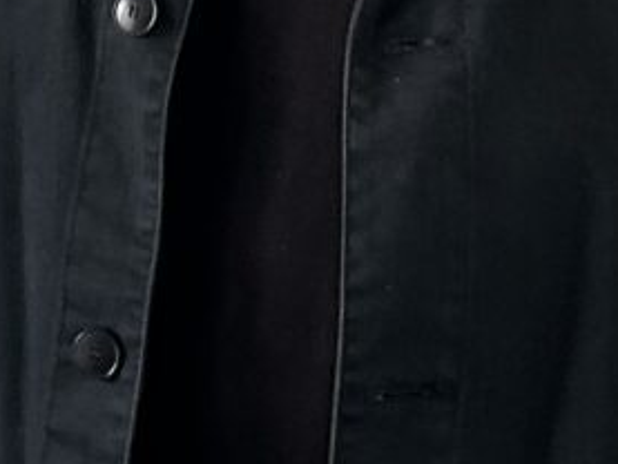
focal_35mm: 192
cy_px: -571
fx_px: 3429
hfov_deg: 10.3
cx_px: 292
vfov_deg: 7.3
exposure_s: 1/60
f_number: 1.5
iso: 64
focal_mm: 5.7
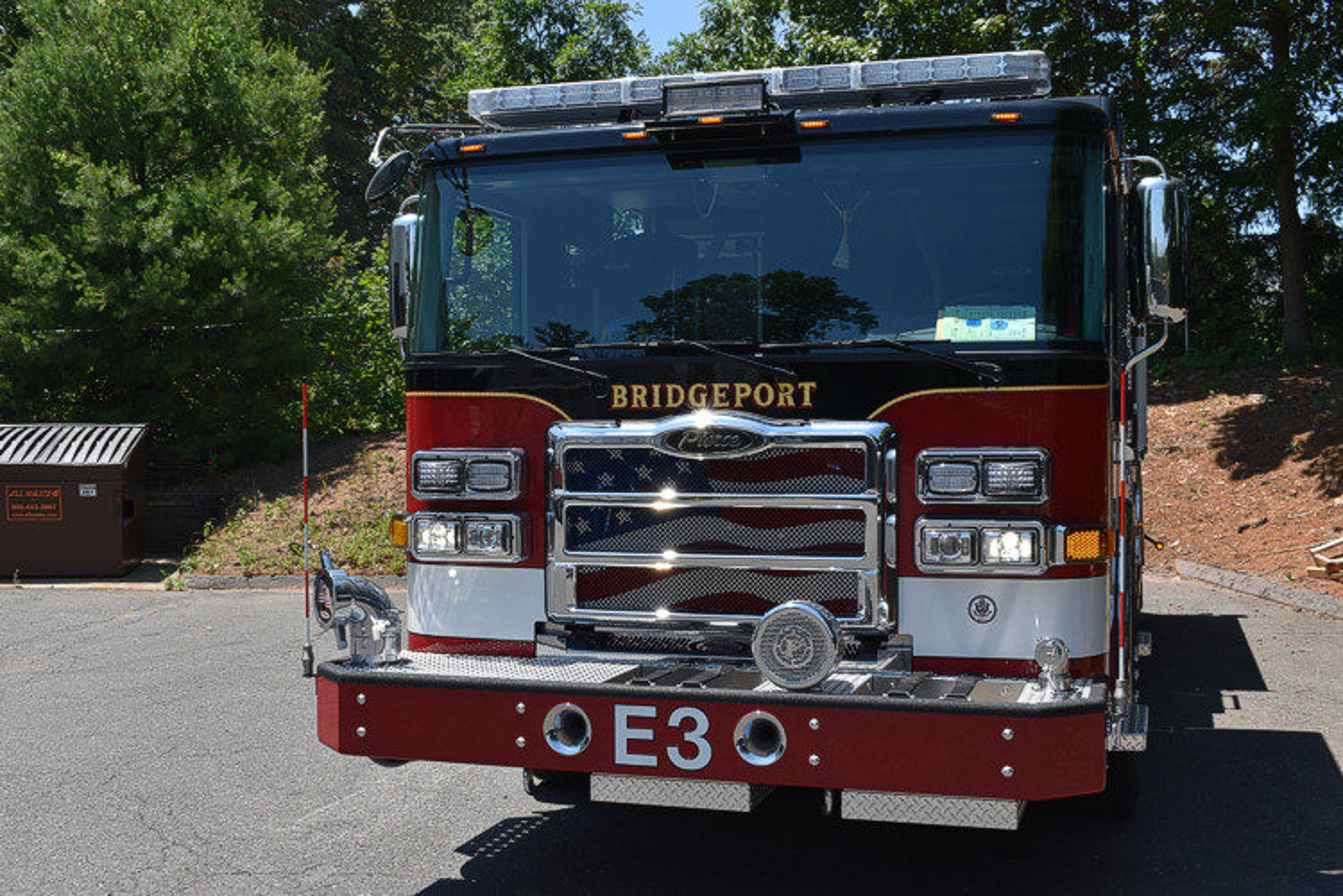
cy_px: 448
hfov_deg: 47.9
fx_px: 1511
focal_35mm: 40
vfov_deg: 33.0
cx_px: 672
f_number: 9
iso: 200
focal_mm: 27
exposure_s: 1/320
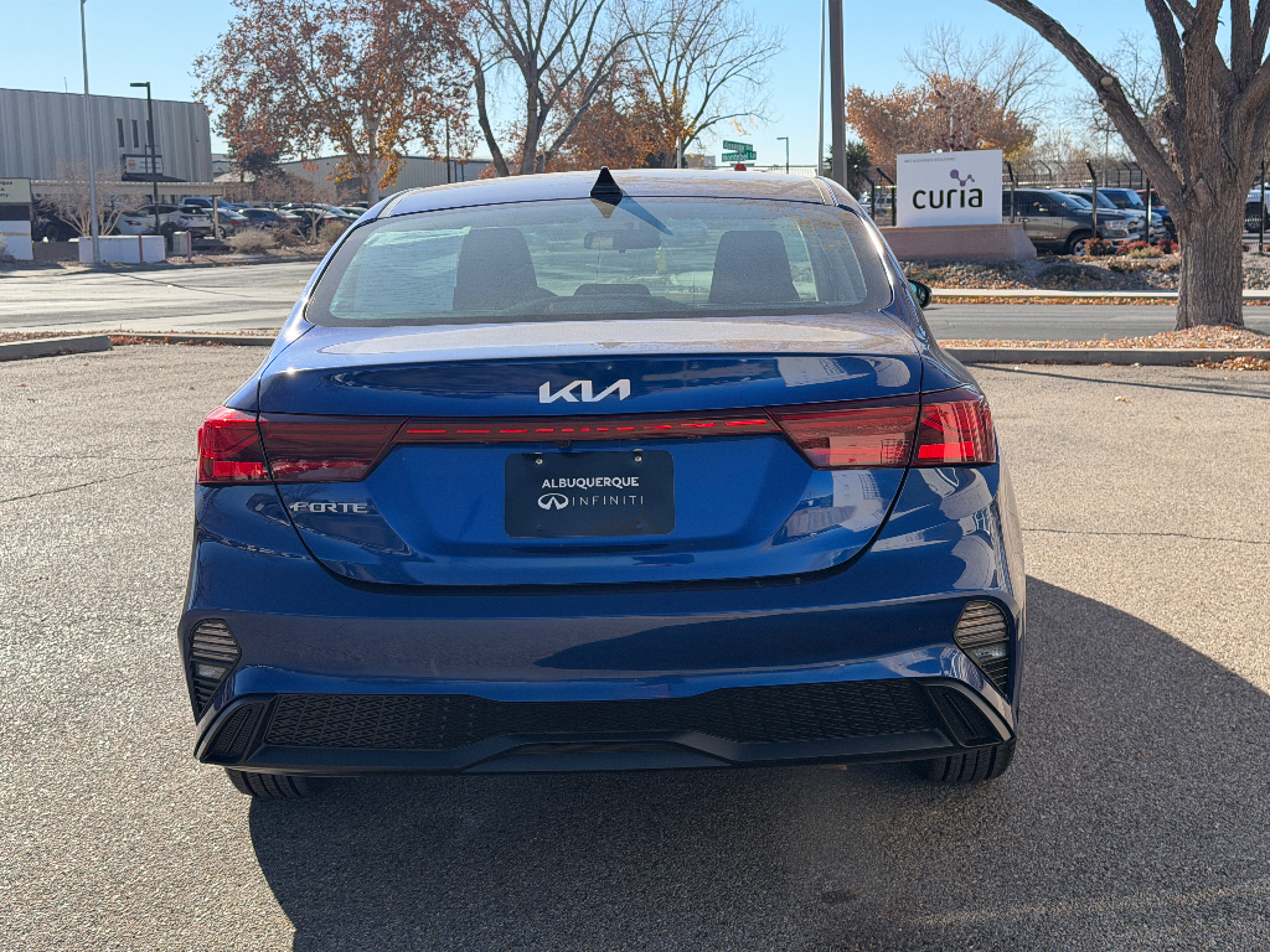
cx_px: 635
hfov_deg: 39.7
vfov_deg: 30.3
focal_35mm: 48
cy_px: 476
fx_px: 1761
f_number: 1.78
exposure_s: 1/3096
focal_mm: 6.76
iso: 100
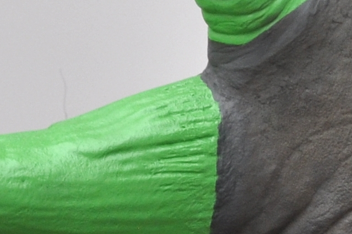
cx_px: 469
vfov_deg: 4.2
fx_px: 3146
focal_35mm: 322
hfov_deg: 6.3
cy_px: -228
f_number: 4.2
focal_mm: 32
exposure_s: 1/40
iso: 400
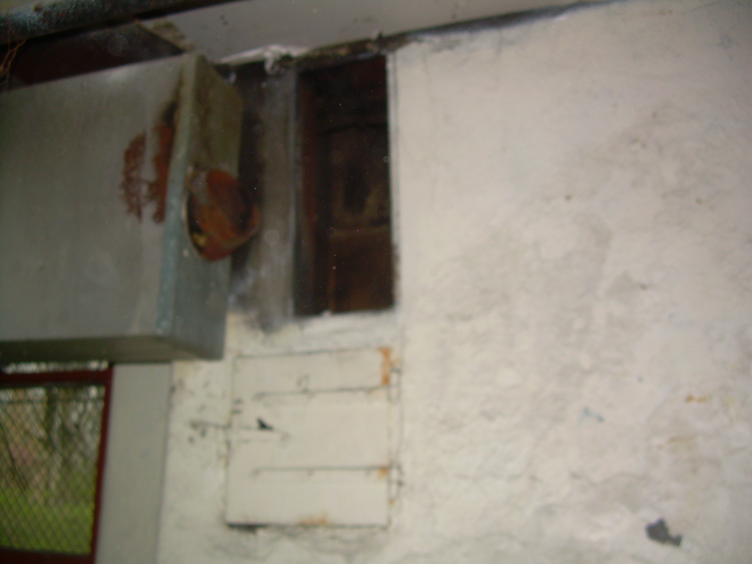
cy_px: 282
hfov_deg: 49.0
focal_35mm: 38
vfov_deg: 37.7
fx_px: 826
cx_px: 376
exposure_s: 1/60
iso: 50
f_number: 2.8
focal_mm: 6.3
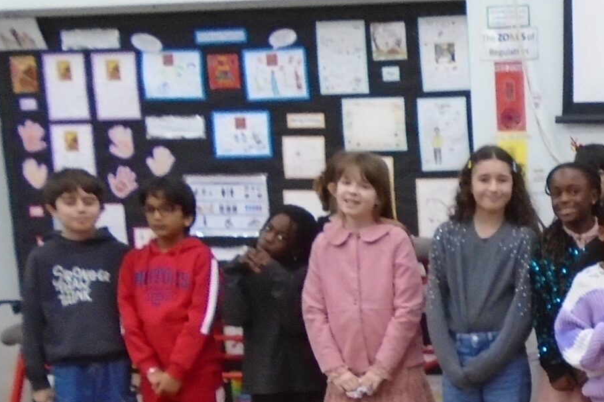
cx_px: 745
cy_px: 407
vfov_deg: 17.5
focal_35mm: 76
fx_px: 1275
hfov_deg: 24.0
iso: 400
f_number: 3.2
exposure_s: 1/25
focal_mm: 4.6
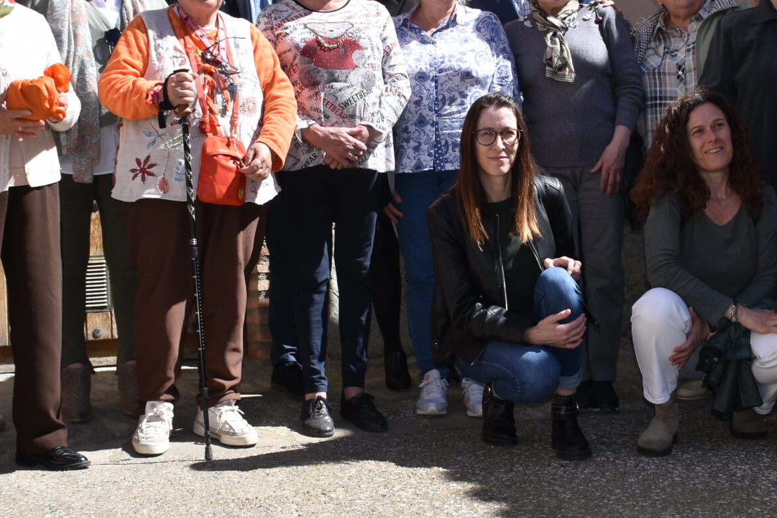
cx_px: 479
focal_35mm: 66
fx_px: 1424
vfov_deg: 20.5
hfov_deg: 30.4
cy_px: 149
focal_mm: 20
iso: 100
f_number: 8
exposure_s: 1/200
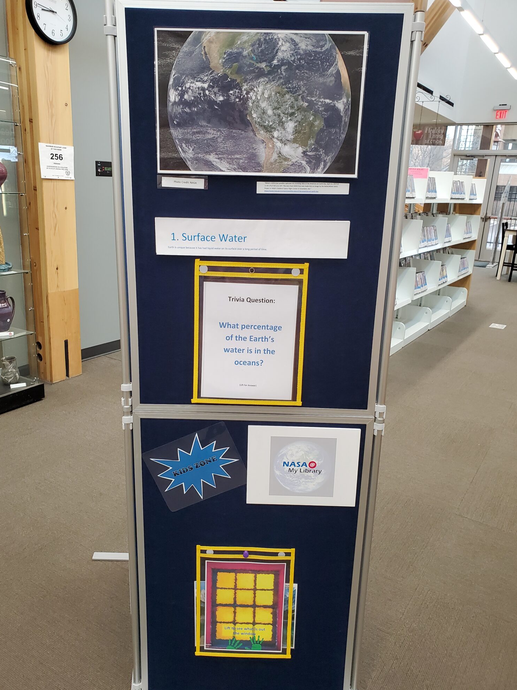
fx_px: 538
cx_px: 251
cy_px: 344
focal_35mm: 27
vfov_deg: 65.3
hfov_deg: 51.3
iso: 320
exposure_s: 1/120
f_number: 2.4
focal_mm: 4.3
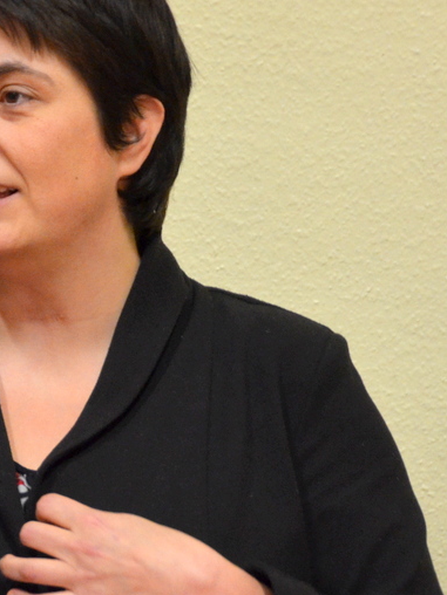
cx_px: 63
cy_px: 316
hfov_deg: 2.9
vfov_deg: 3.9
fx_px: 8781
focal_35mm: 510
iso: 1600
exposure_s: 1/60
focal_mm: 150
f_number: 5.6
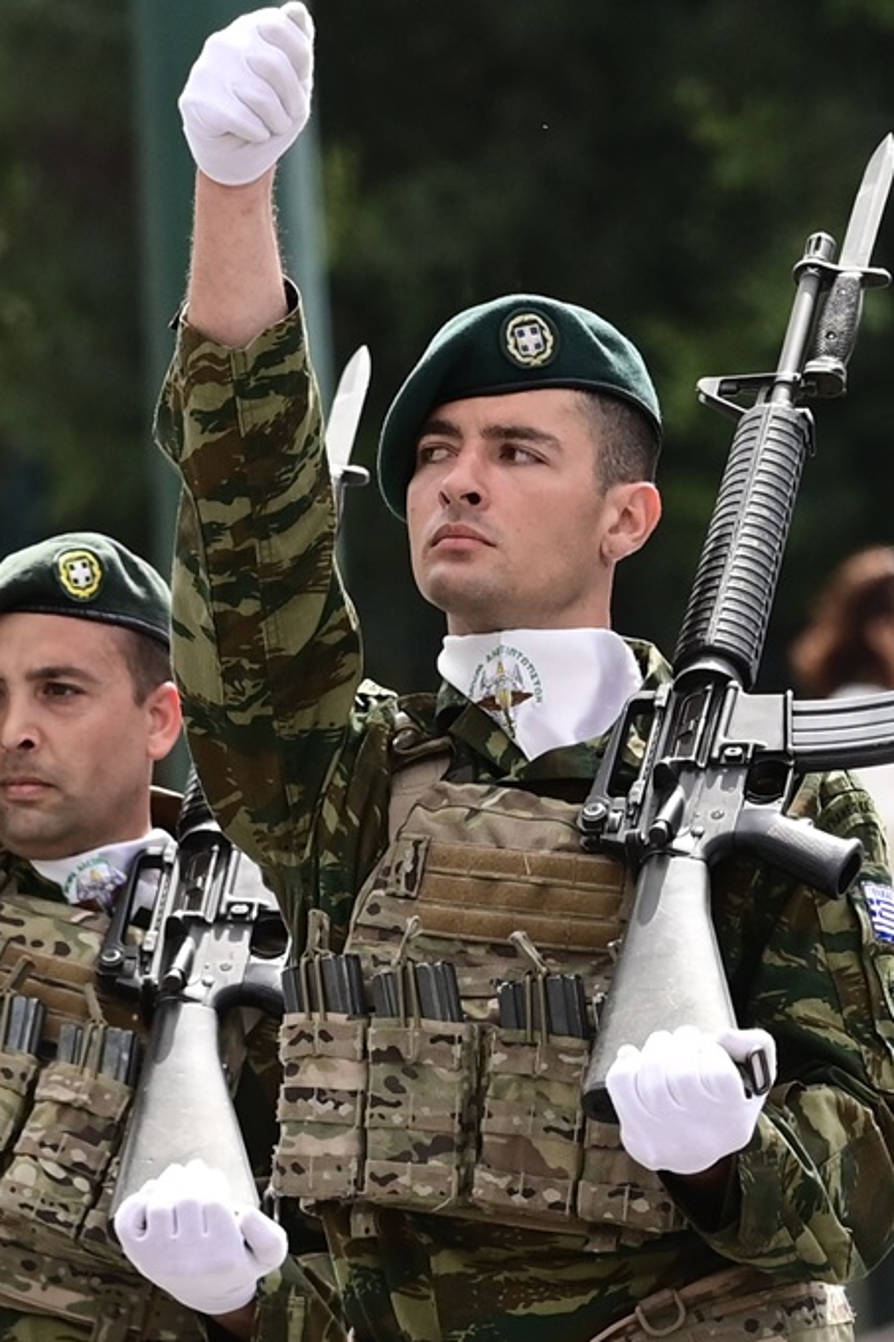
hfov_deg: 3.9
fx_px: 13155
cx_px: 870
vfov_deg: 5.8
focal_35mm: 353
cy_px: 632
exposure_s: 1/2000
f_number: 5.6
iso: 250
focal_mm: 200
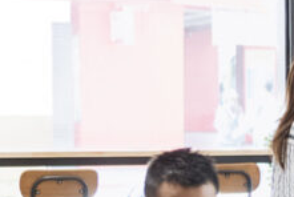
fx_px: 1685
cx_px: 734
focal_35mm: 206
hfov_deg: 8.9
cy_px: 216
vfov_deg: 6.7
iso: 800
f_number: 2.8
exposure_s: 1/160
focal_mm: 38
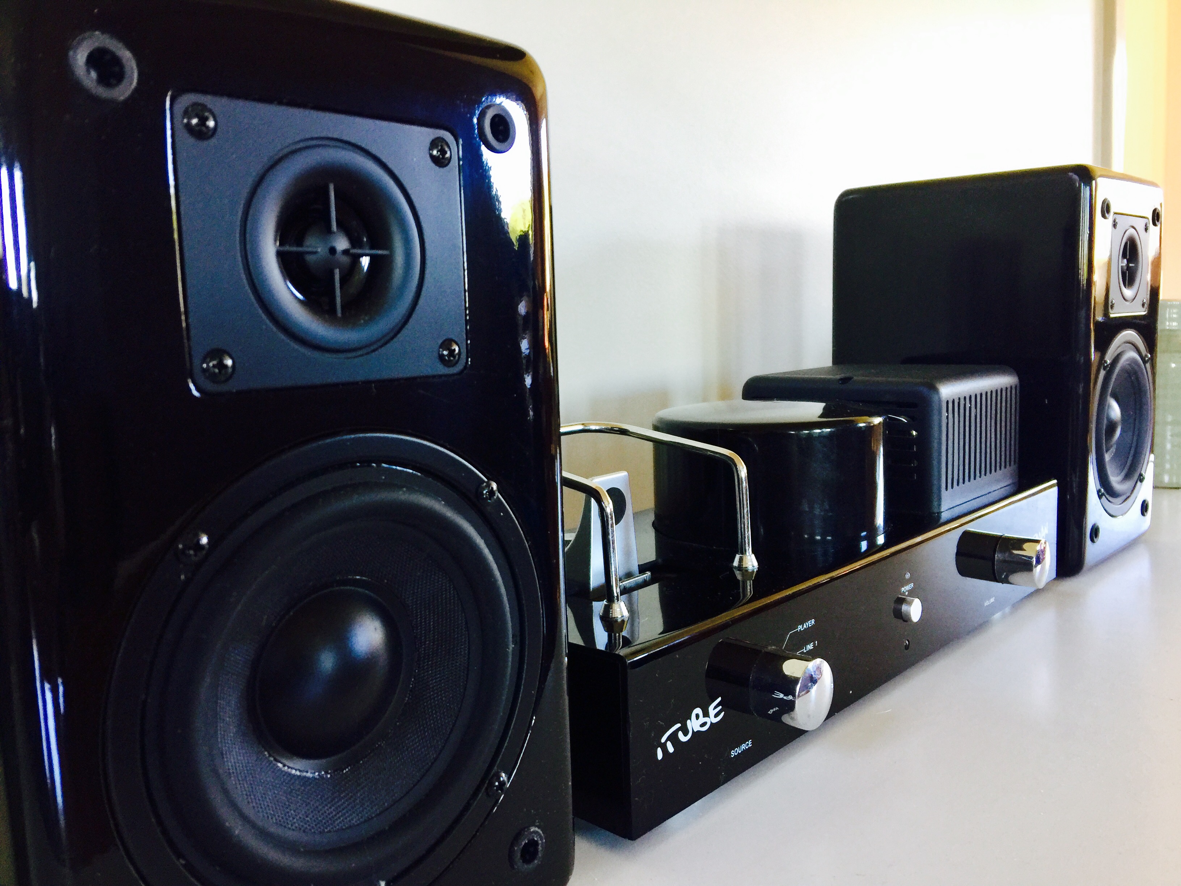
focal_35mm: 29
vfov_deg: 48.2
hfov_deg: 61.7
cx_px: 590
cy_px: 443
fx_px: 989
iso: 80
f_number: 2.2
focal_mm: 4.15
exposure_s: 1/17
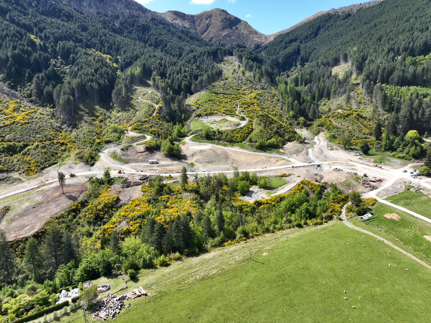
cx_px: 216
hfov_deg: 71.6
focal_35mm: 24
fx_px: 299
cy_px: 162
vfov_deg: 56.8
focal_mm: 12.29
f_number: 2.8
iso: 100
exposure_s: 1/1000
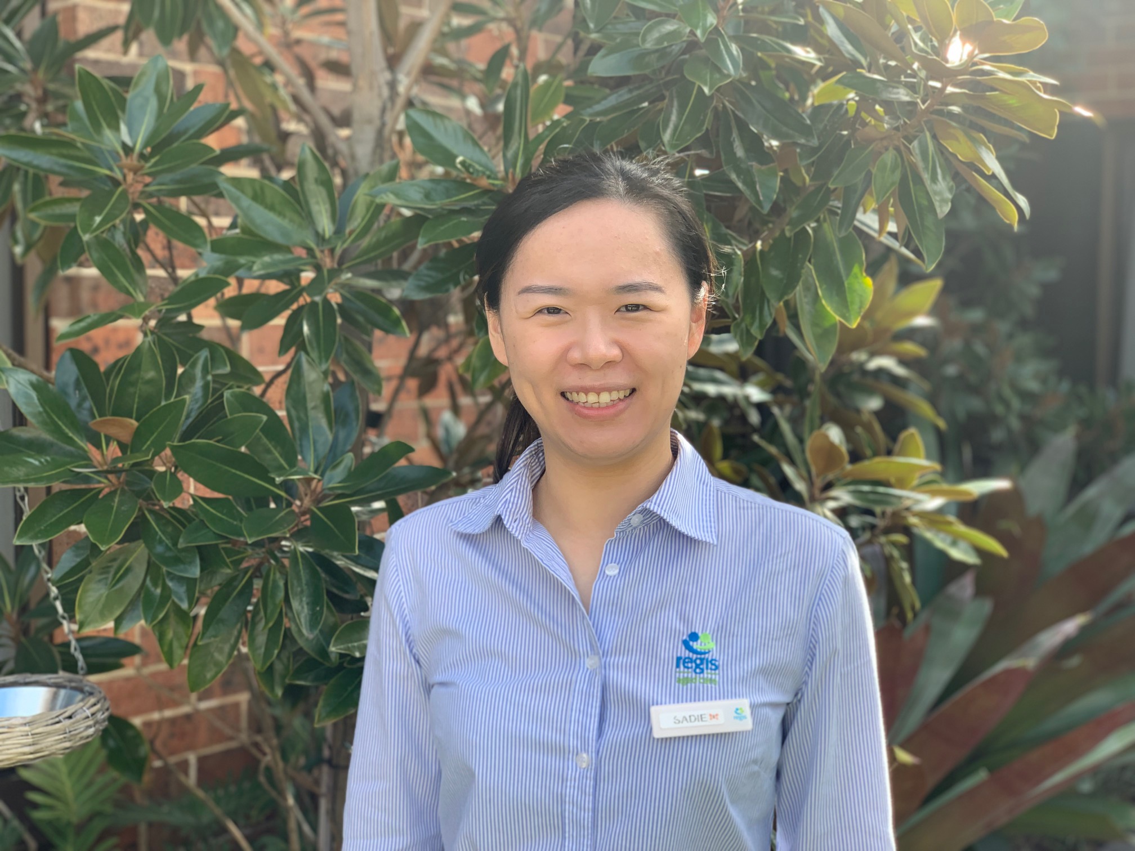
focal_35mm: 52
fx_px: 1705
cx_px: 568
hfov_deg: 36.8
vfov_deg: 28.0
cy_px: 426
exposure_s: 1/205
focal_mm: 6
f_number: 2.4
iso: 16
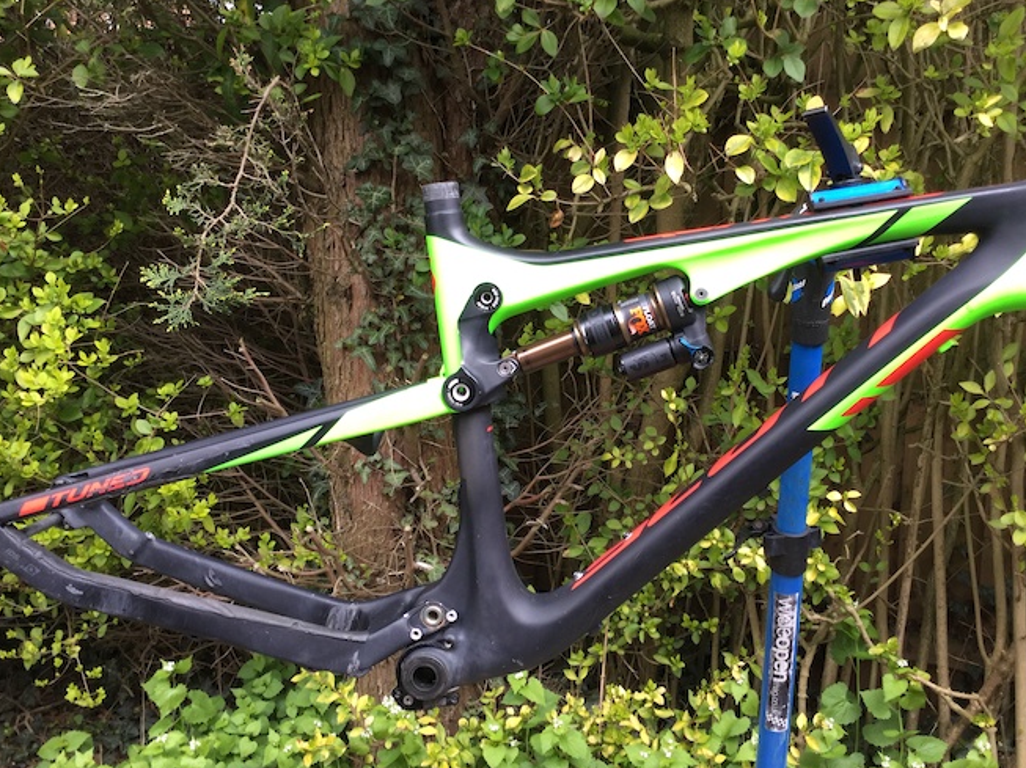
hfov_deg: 48.9
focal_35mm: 38
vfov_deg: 37.7
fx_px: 1126
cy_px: 382
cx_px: 573
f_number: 2.4
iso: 32
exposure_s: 1/50
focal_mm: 3.3
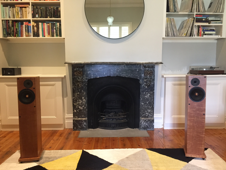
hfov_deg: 61.7
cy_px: 85
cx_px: 113
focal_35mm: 29
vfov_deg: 48.2
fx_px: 189
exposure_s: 1/20
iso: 250
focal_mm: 4.15
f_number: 2.2
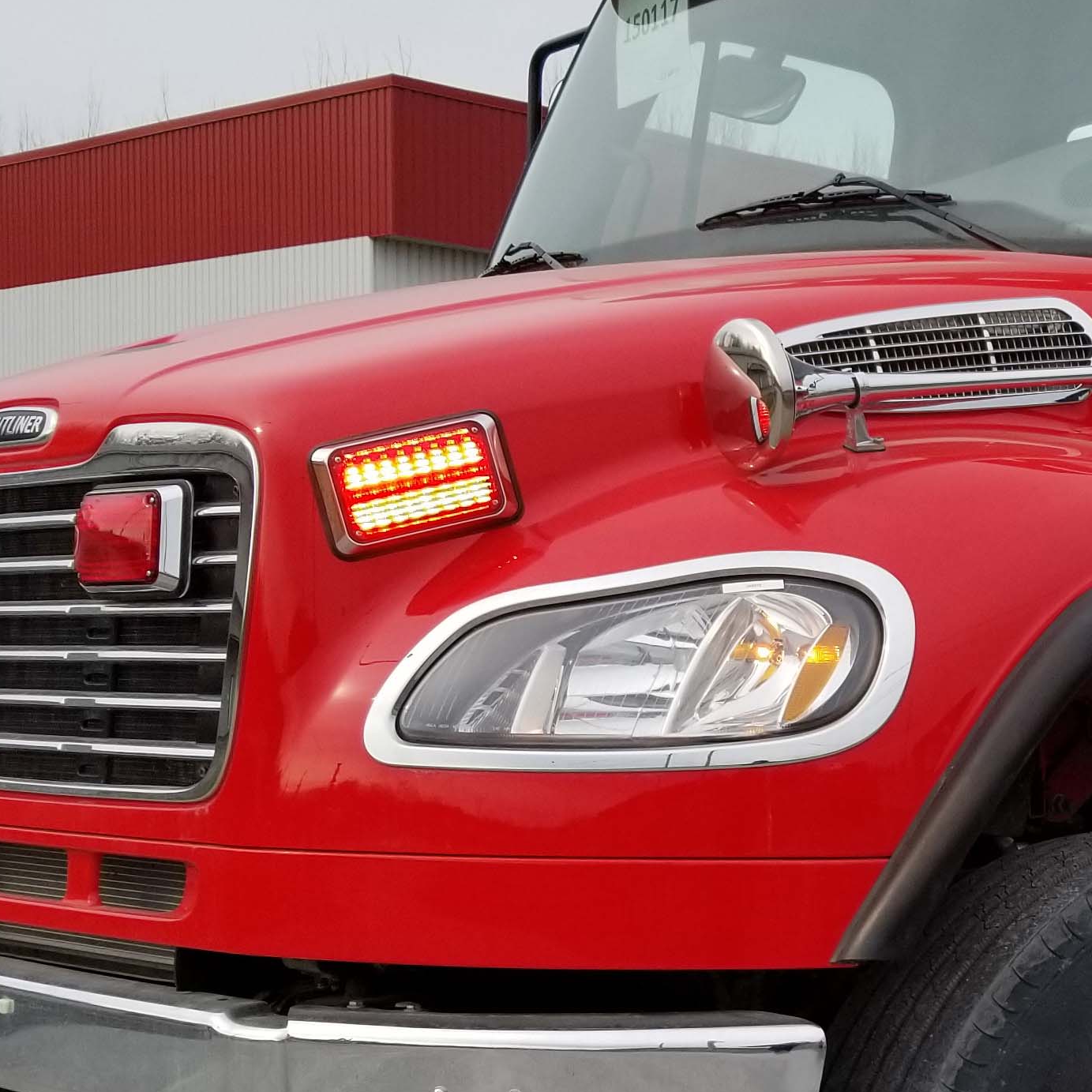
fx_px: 2391
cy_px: 635
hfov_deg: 24.1
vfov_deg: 25.7
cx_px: 1193
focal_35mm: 67
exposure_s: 1/1284
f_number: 1.7
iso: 50
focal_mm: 4.3
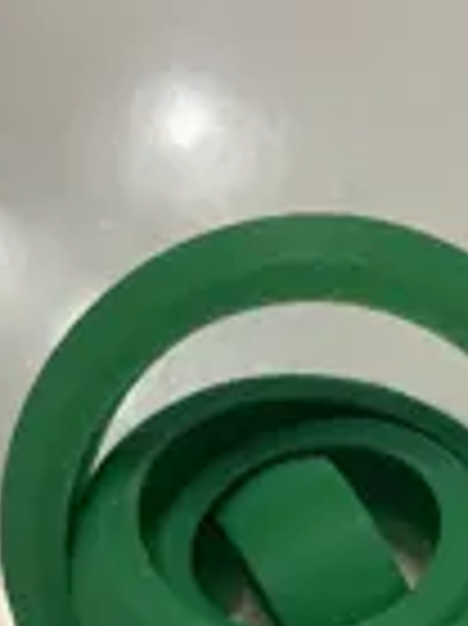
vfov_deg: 24.6
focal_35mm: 75
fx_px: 1354
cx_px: 324
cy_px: 649
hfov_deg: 19.5
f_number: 1.6
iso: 125
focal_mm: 4.2
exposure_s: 1/50
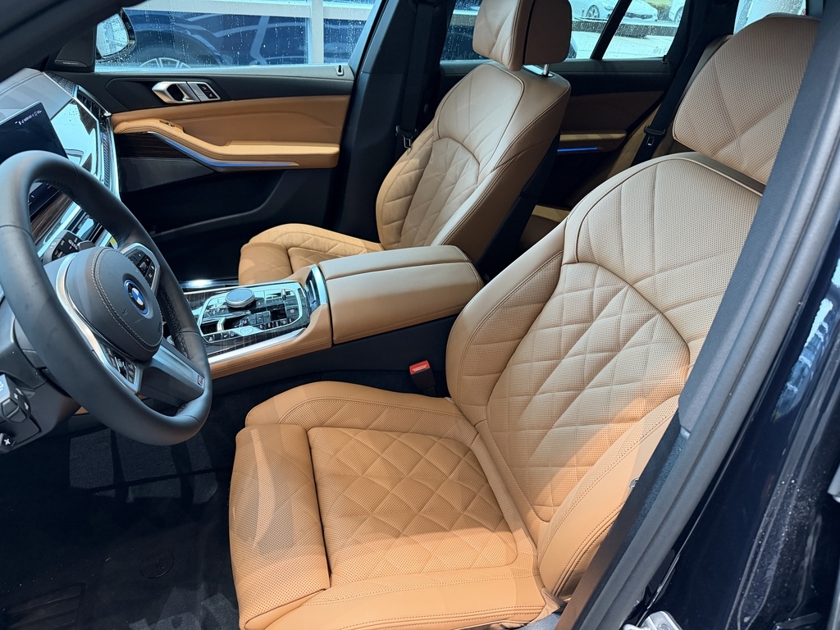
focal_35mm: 24
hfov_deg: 71.6
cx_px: 420
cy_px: 315
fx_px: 582
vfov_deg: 56.8
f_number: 1.78
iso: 640
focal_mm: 6.76
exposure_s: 1/49
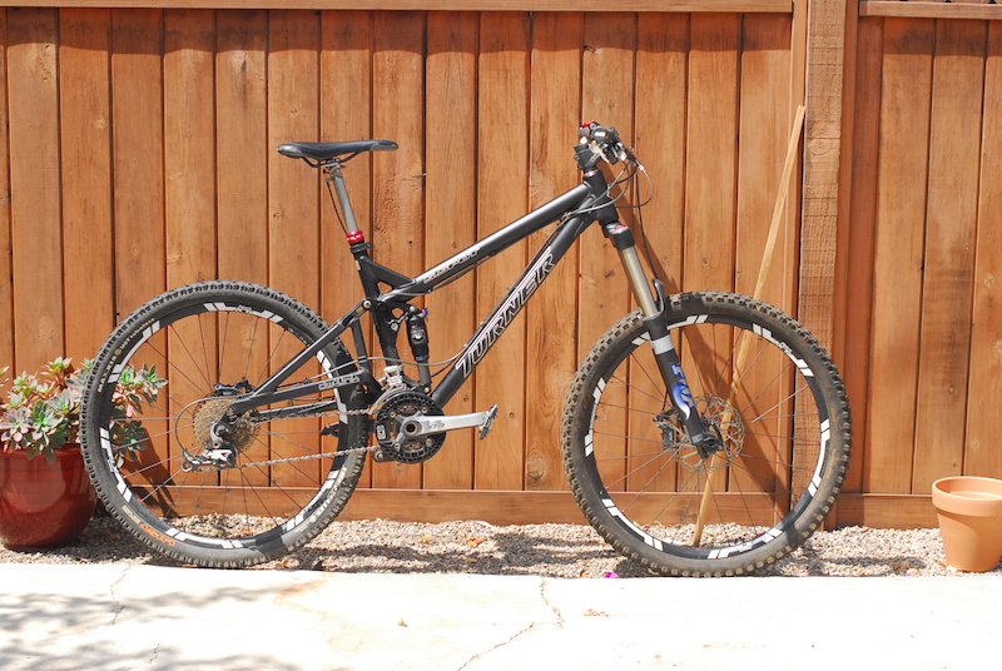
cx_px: 501
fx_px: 2091
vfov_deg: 18.2
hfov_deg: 27.0
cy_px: 336
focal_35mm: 75
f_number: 7.1
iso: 800
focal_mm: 50
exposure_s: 1/1250
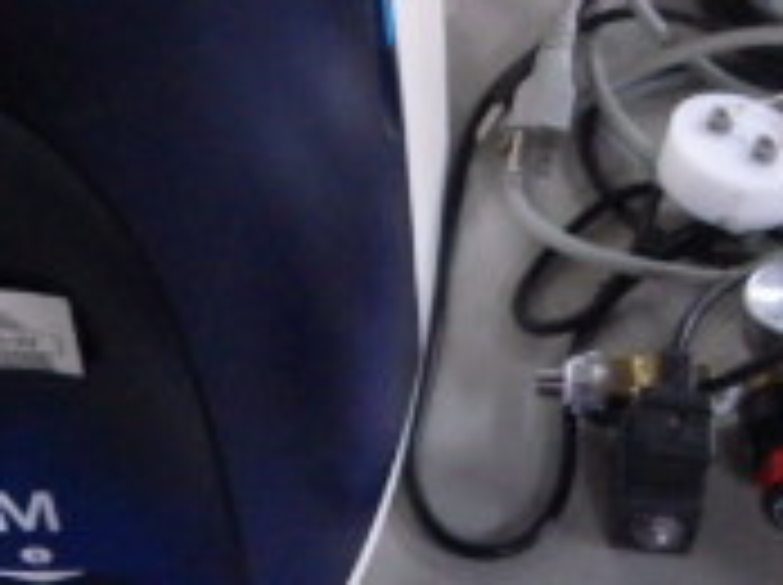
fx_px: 2078
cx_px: 450
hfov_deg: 21.3
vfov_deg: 15.7
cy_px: -27
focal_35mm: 92
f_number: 2
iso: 1000
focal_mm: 4.5
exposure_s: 1/45
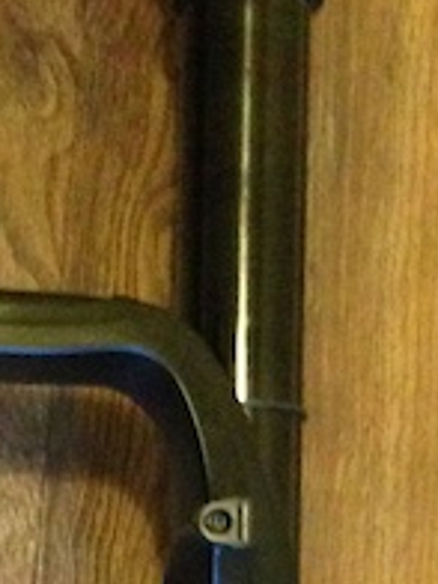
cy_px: 799
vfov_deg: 13.9
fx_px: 2278
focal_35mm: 135
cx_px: -12
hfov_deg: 10.9
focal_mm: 4.12
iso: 800
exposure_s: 1/15
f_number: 2.4
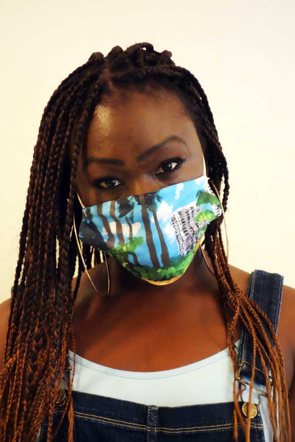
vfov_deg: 20.8
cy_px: 221
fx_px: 1204
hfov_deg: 14.0
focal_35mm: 98
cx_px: 148
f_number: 4.9
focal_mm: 36.58
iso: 3200
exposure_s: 1/25
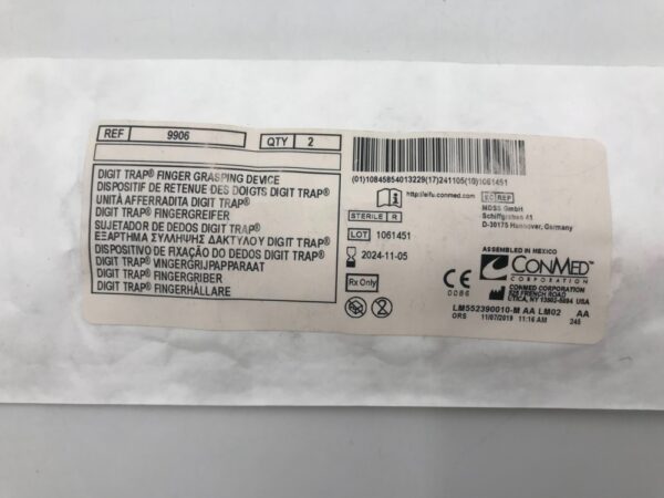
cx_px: 332
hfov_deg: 63.4
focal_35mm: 28
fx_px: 537
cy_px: 249
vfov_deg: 49.7
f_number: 1.8
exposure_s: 1/167
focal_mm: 3.99
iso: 20
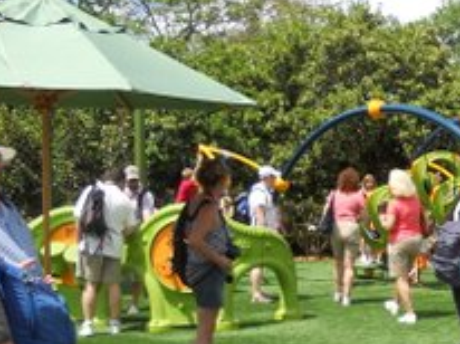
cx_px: 471
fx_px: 836
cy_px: 257
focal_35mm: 63
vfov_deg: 23.0
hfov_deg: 28.6
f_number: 3.2
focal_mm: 4.9
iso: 80
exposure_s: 1/640
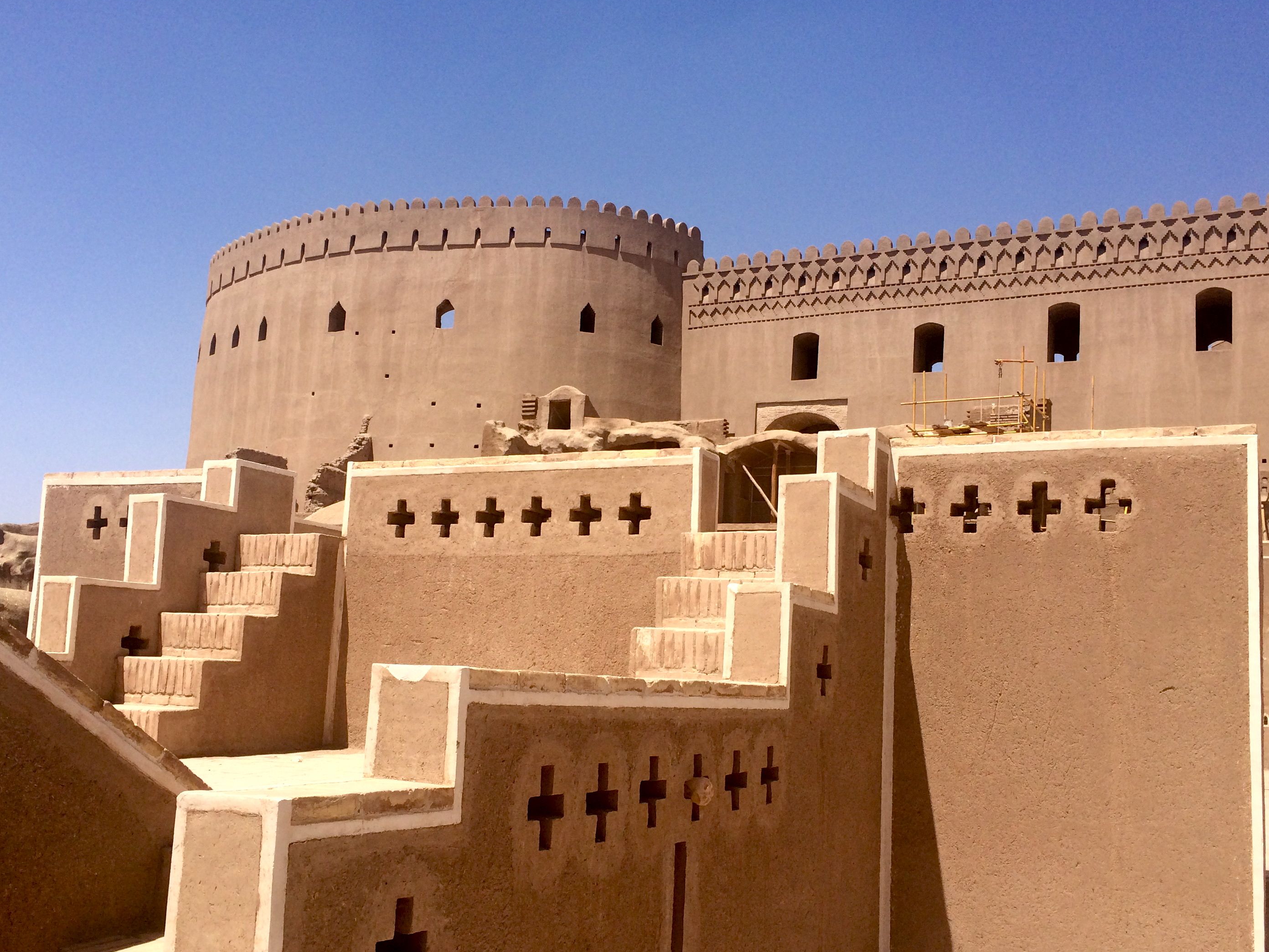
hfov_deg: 54.0
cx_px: 634
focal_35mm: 34
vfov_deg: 41.7
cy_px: 530
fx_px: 1246
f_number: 2.2
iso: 32
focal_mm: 4.15
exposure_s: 1/2933
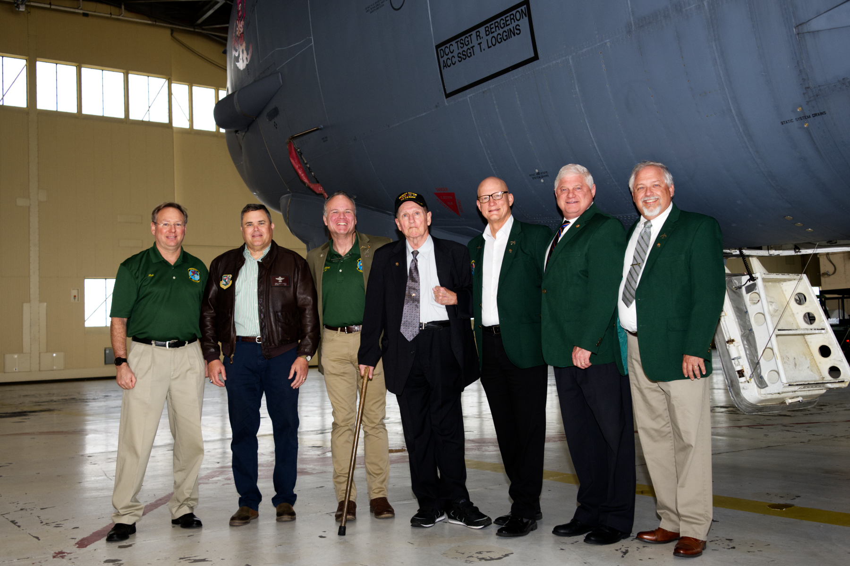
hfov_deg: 58.7
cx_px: 425
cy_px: 283
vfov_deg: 41.1
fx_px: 755
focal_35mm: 32
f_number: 5.6
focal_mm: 32
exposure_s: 1/100
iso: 640
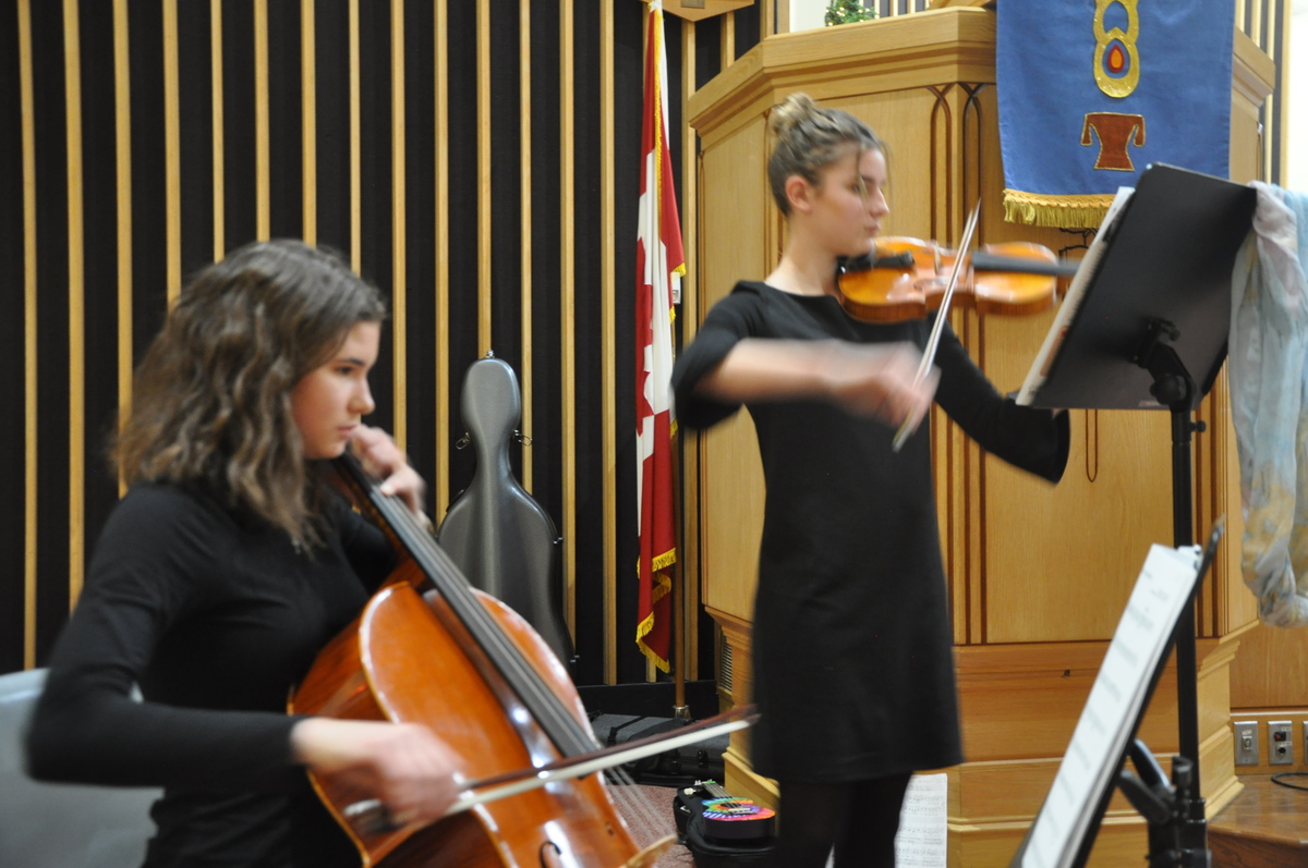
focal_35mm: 42
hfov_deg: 46.4
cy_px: 434
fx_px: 1524
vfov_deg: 31.8
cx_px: 654
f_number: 4
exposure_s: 1/8
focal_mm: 28
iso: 1100
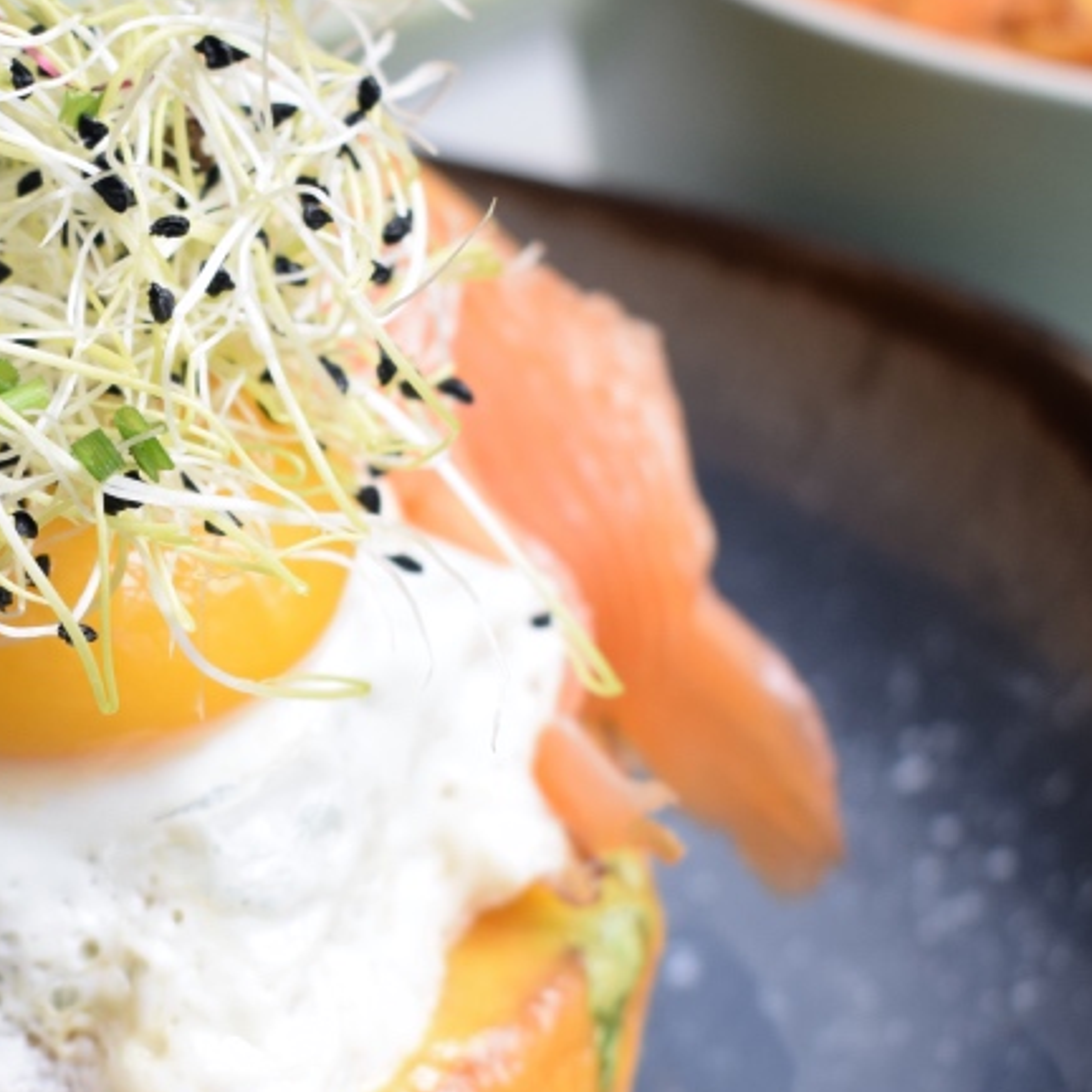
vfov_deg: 20.3
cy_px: 763
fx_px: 3034
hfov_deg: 20.1
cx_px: 149
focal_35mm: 85
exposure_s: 1/200
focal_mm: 24
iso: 400
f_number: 4
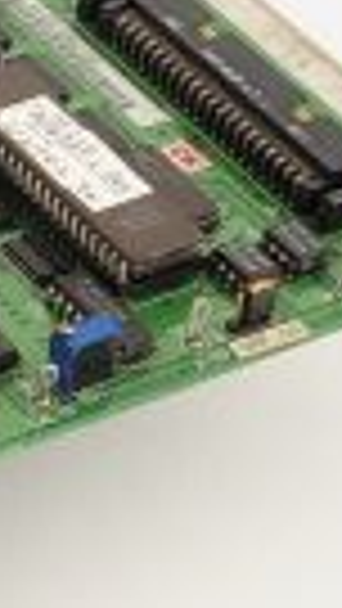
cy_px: 164
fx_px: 3754
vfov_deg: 9.2
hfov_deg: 5.0
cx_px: -616
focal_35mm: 233
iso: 1600
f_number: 11
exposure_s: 1/125
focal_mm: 50
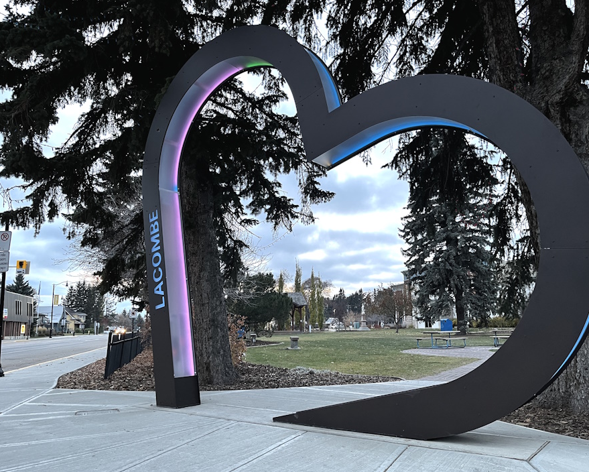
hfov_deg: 62.2
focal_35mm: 28
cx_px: 302
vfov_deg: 51.6
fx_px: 488
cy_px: 236
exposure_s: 1/60
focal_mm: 5.1
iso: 160
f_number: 1.6
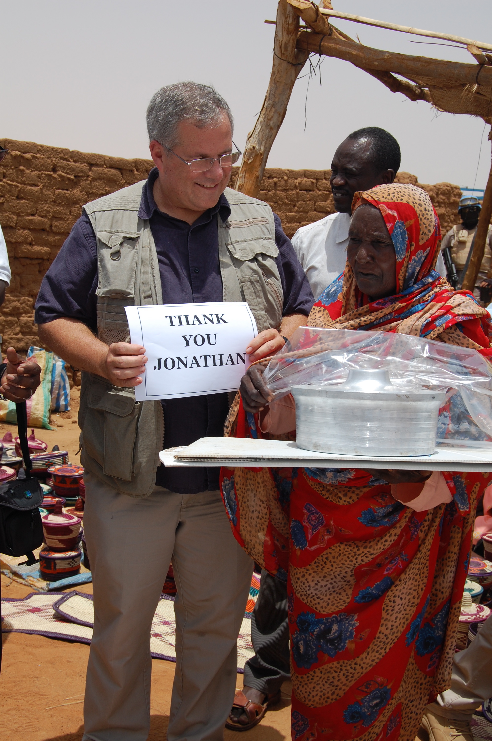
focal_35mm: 51
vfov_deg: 38.9
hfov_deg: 26.4
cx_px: 246
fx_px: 1047
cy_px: 370
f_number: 10
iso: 200
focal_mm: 34
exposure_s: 1/400
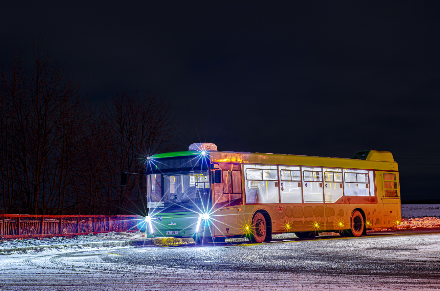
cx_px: 220
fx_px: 915
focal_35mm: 75
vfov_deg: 18.1
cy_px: 146
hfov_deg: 27.0
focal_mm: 50
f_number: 6.3
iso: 100
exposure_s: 10
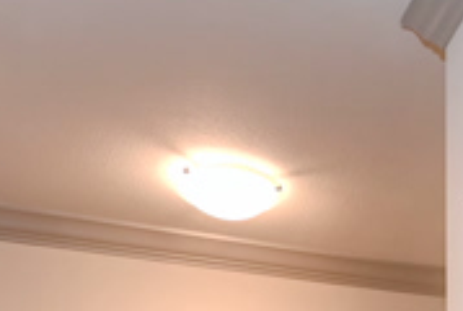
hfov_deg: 24.7
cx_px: 466
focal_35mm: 78
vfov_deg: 13.9
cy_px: 682
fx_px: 1005
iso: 360
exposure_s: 1/60
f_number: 4
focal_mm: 14
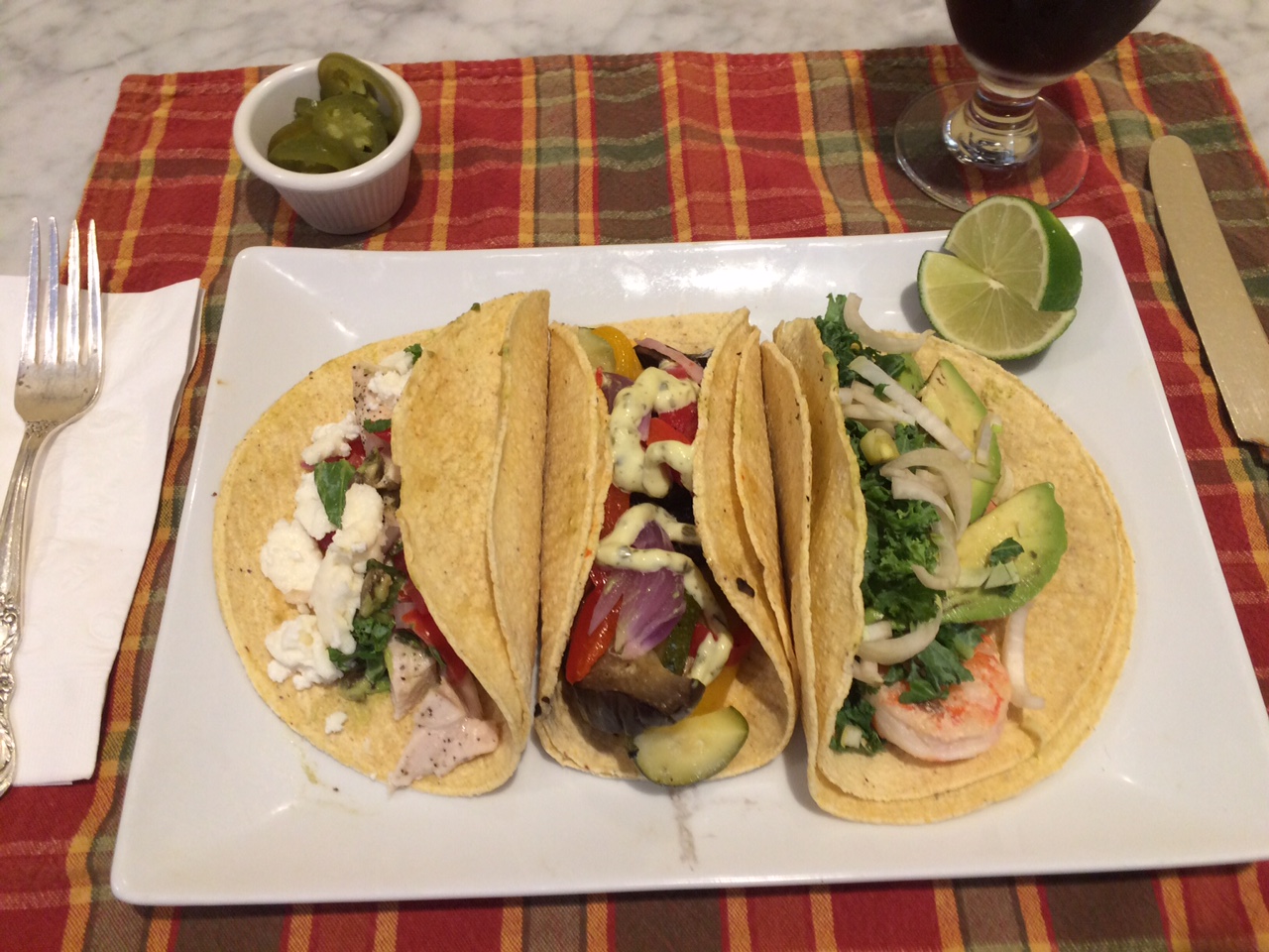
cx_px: 634
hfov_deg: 61.7
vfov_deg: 48.2
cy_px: 476
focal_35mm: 29
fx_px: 1063
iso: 100
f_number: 2.2
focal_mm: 4.15
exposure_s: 1/30
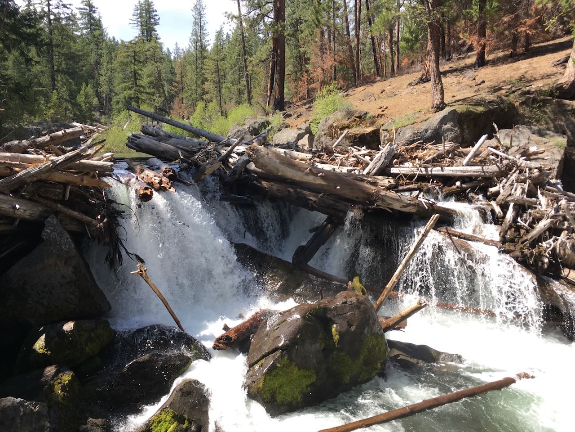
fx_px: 482
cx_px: 288
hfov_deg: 61.7
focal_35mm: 29
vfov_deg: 48.2
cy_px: 216
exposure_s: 1/499
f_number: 2.2
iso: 25
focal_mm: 4.15
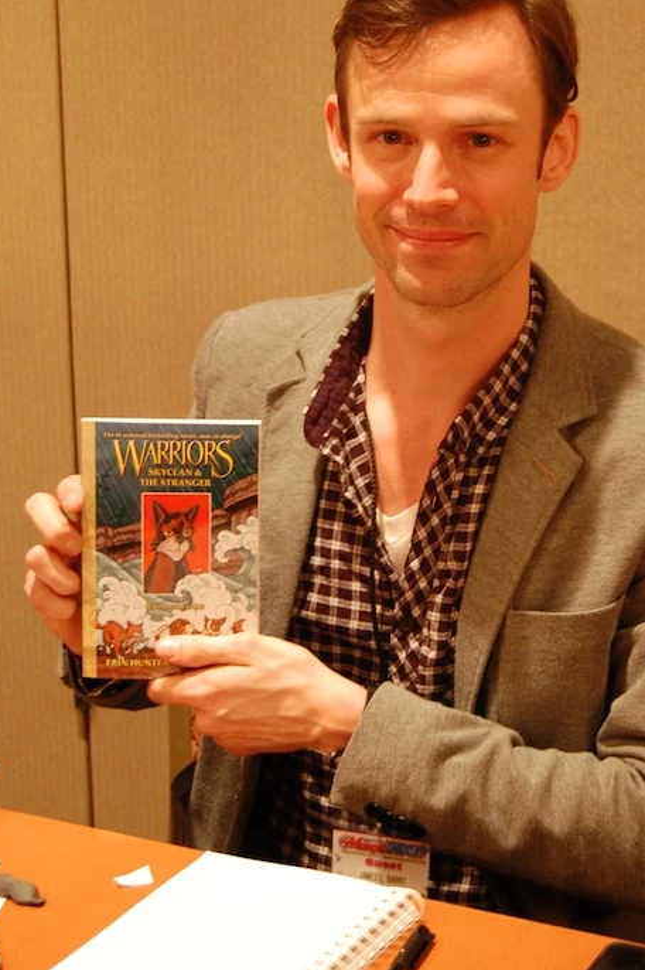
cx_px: 392
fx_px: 2020
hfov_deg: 18.1
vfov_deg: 27.0
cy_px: 410
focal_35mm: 75
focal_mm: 38
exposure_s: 1/13
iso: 800
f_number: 5
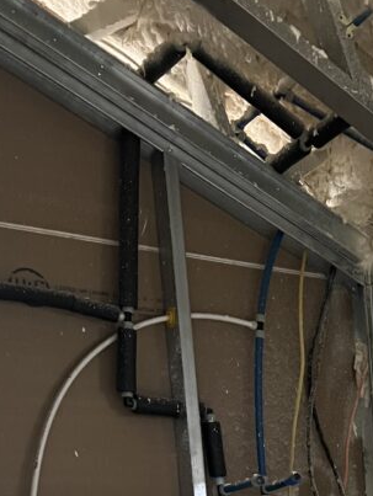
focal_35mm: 66
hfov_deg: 20.8
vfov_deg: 25.9
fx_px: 947
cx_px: 447
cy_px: 614
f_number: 1.5
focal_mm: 5.7
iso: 500
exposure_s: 1/30
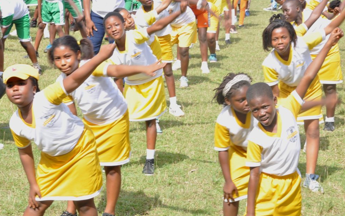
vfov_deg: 10.4
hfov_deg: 16.5
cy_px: 116
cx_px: 165
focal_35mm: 127
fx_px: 1190
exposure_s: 1/60
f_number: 14
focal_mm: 75
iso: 200
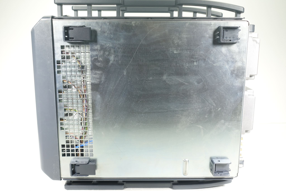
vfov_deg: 35.0
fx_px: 302
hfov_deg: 50.7
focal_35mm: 38
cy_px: 96
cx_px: 143
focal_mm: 13.92
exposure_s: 1/80
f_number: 2.8
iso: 125
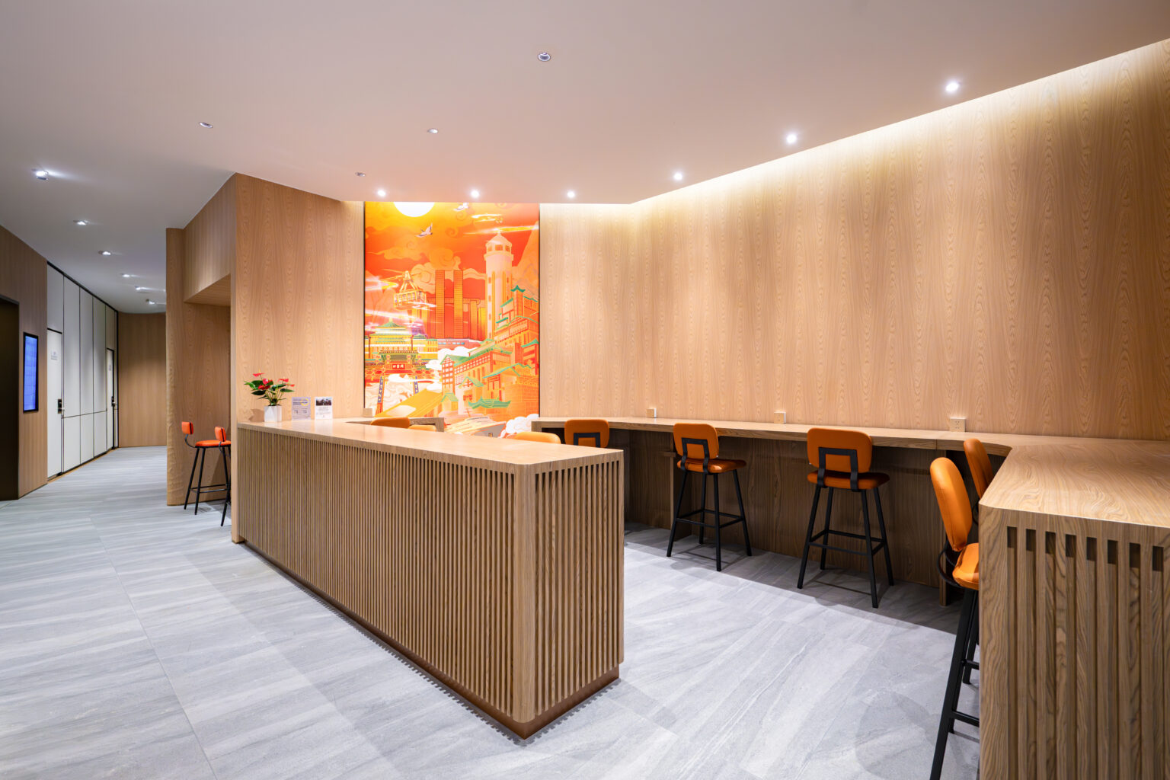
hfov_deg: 100.4
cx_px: 585
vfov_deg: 77.3
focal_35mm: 15
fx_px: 487
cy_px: 390
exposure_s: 1/60
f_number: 5.6
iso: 1250
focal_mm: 15
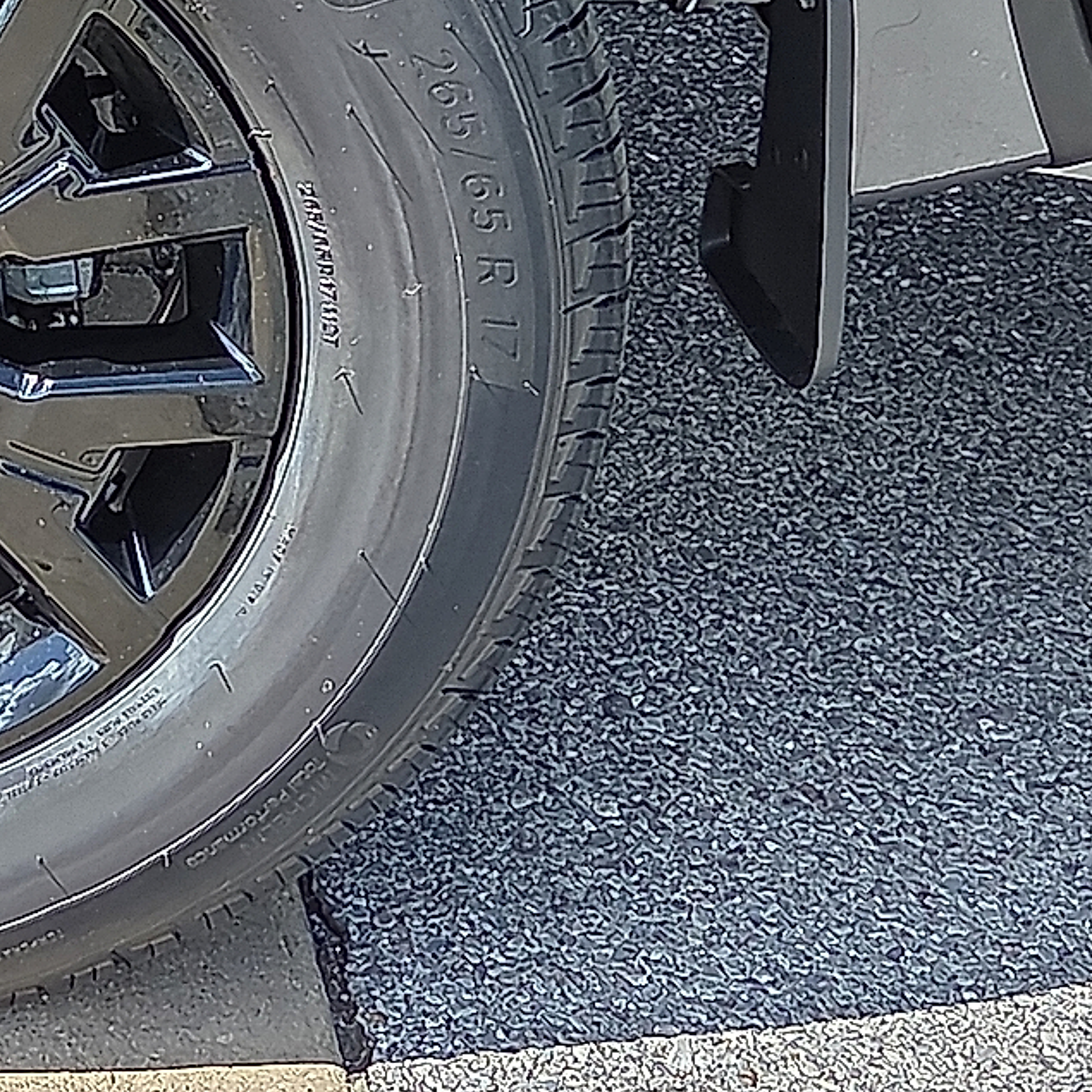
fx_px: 4211
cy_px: 267
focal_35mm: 118
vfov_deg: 14.7
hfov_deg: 14.3
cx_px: -199
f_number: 1.8
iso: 25
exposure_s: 1/909
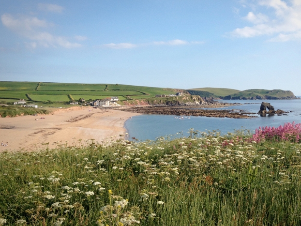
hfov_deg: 41.8
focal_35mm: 45
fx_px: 391
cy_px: 105
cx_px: 187
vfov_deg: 32.2
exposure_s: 1/1255
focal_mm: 4.28
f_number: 2.4
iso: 50
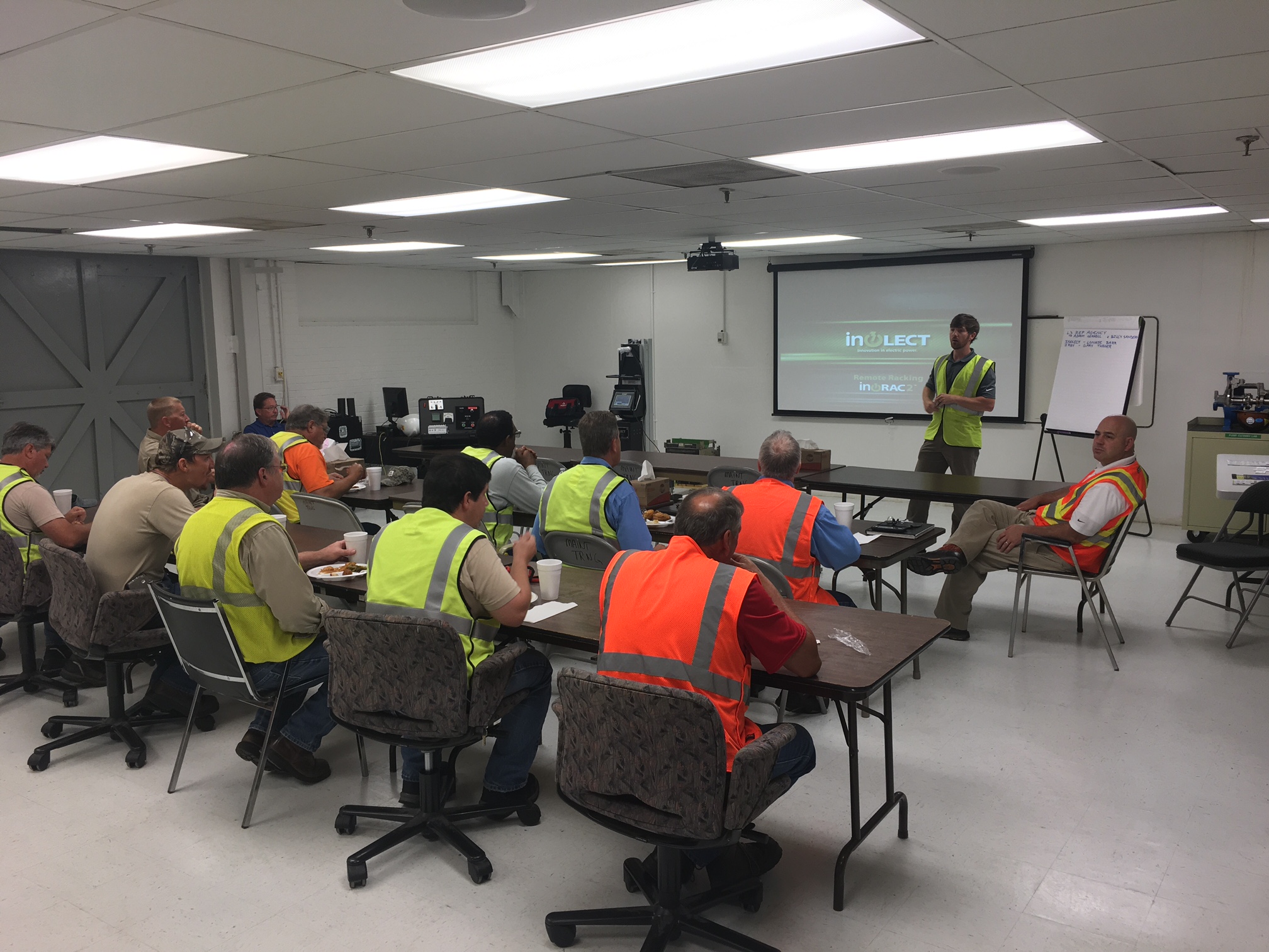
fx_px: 1063
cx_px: 634
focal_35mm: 29
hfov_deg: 61.7
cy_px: 476
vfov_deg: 48.2
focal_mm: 4.15
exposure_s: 1/40
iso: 32
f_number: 2.2
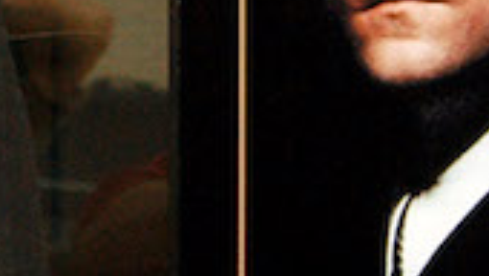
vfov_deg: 3.1
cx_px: 6
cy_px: -72
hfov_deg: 5.6
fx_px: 5032
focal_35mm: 388
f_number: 4.5
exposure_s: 1/160
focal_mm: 35
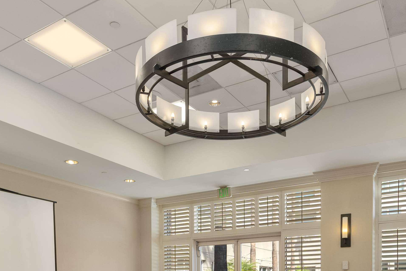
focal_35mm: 34
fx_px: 383
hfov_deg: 55.8
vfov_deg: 35.4
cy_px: 268
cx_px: 214
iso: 800
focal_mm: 17
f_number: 8
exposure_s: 1/30
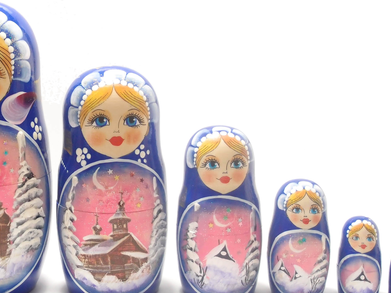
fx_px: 825
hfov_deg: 26.0
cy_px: 124
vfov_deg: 20.1
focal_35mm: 73
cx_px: 57
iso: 200
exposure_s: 1/80
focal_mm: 8.16
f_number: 2
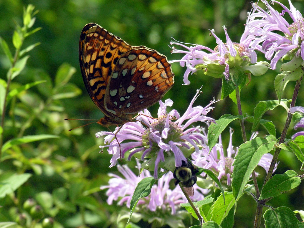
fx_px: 2652
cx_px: 152
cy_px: 114
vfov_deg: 4.9
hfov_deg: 6.6
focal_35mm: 302
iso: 200
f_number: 6.9
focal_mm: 77
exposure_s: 1/572
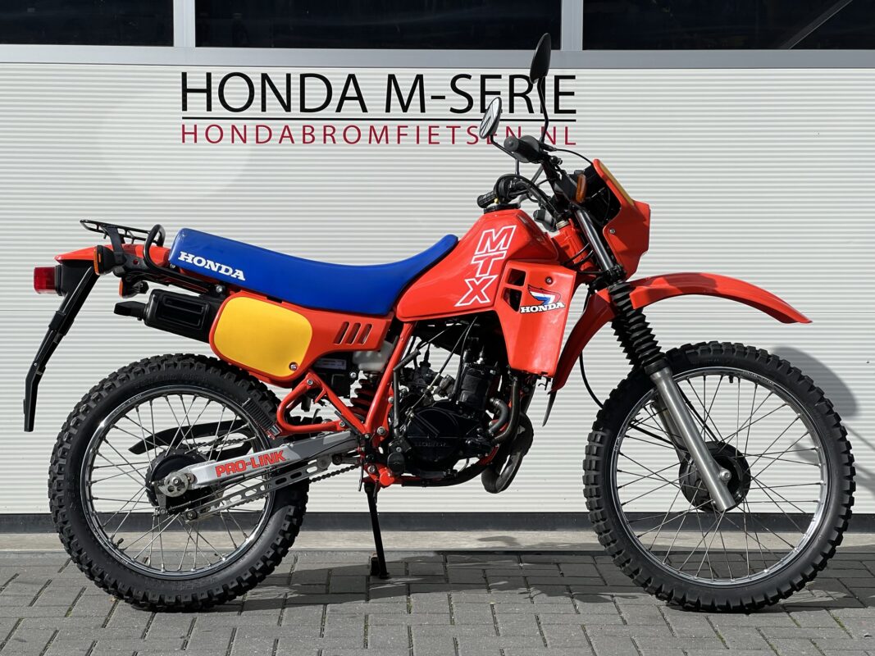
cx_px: 438
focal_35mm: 77
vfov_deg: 19.1
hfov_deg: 25.3
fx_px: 1946
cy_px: 328
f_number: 2.8
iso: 32
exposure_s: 1/1155
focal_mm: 9
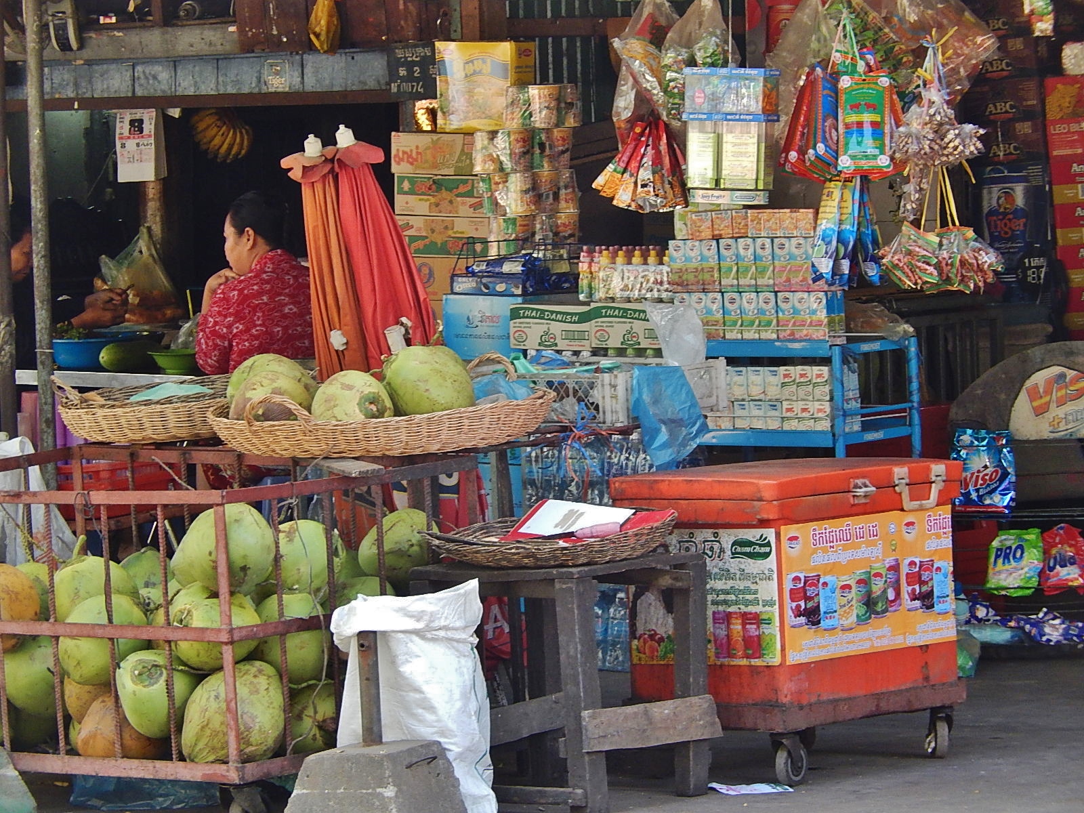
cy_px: 406
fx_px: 6733
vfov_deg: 6.9
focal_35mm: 215
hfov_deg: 9.2
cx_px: 542
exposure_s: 1/30
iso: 280
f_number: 5.8
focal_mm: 38.6
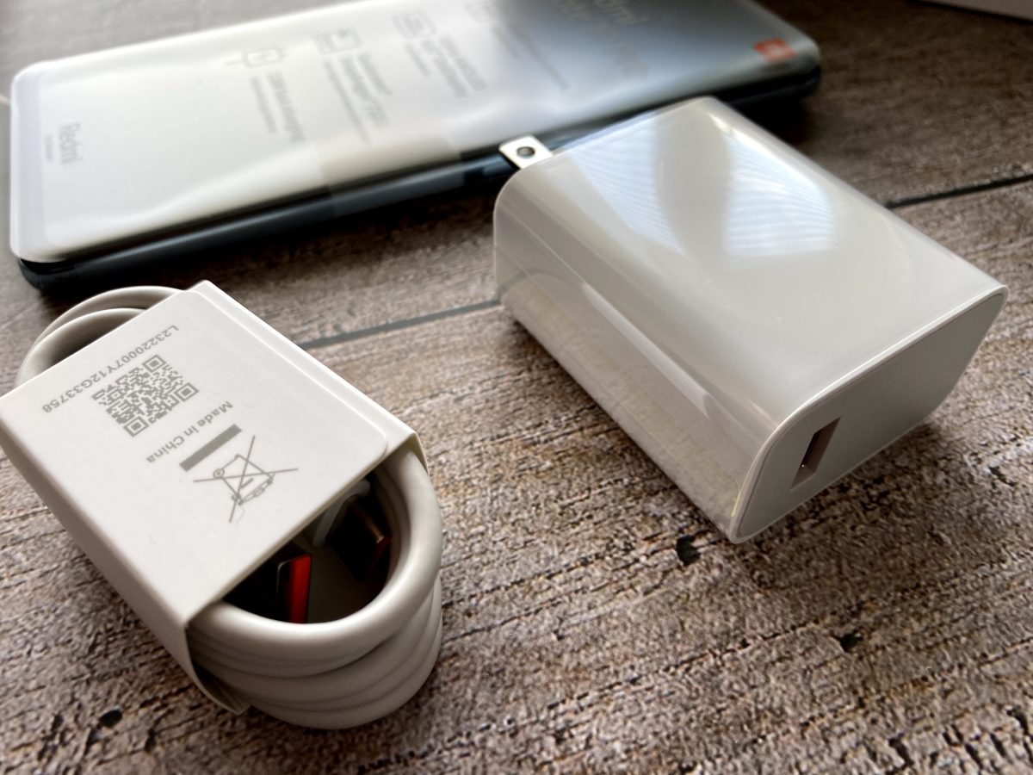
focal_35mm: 26
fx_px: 776
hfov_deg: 67.3
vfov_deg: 53.1
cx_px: 516
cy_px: 388
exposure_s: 1/289
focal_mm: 4.25
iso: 32
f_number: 1.8
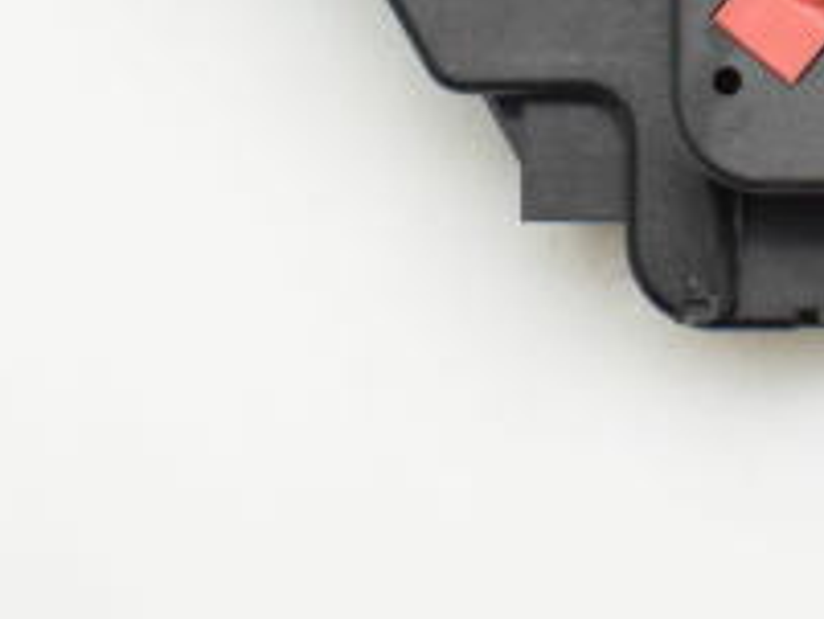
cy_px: -246
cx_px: 1062
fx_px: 3501
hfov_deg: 13.0
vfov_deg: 9.9
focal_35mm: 147
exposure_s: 1/320
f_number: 11
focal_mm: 20
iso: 6400
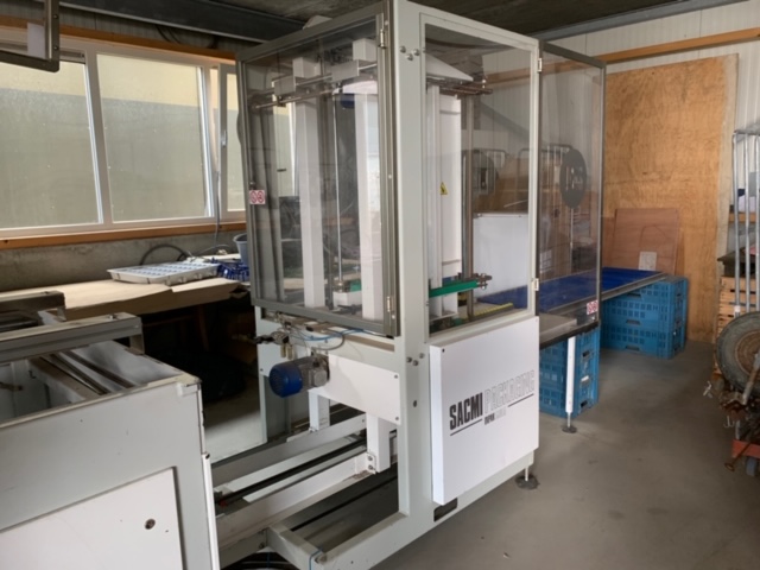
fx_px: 571
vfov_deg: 53.1
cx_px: 380
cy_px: 285
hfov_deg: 67.3
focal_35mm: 26
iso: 125
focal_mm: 4.25
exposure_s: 1/60
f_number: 1.8
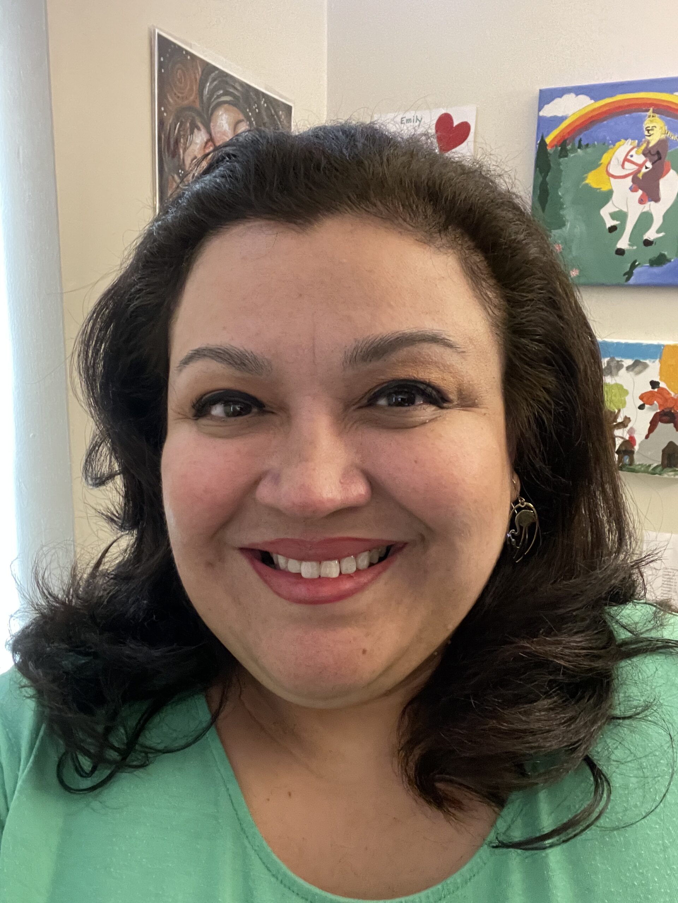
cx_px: 339
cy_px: 452
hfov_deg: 46.8
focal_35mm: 30
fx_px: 783
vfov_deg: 60.0
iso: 640
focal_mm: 2.71
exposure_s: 1/24
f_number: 2.2
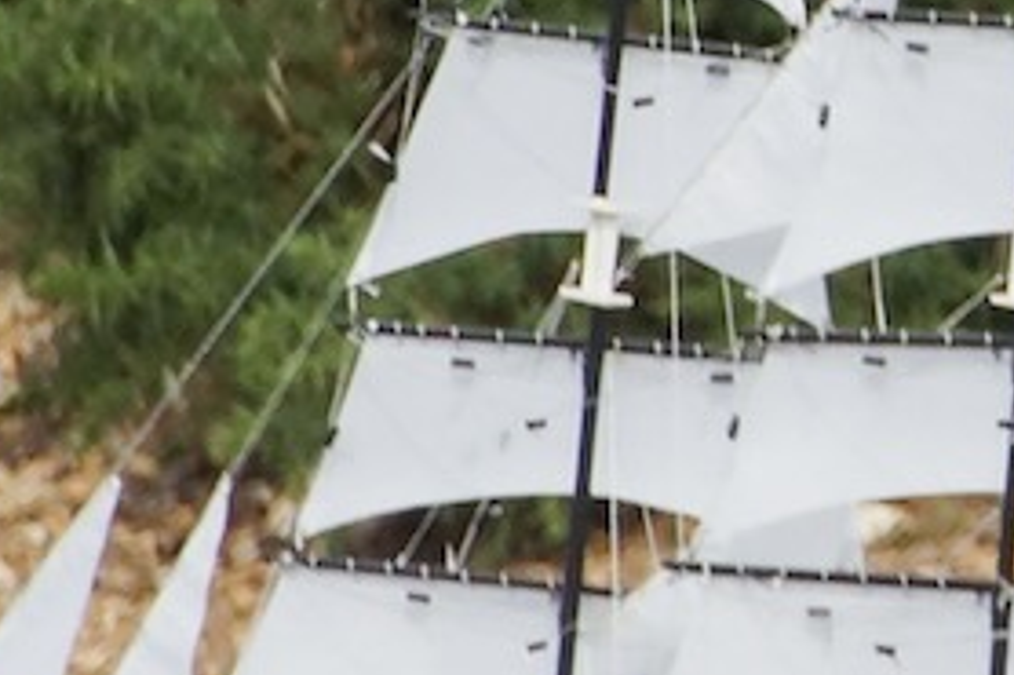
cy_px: 423
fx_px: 54524
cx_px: 587
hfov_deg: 1.1
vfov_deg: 0.7
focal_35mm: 1937
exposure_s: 1/1000
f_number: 9
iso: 400
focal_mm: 280
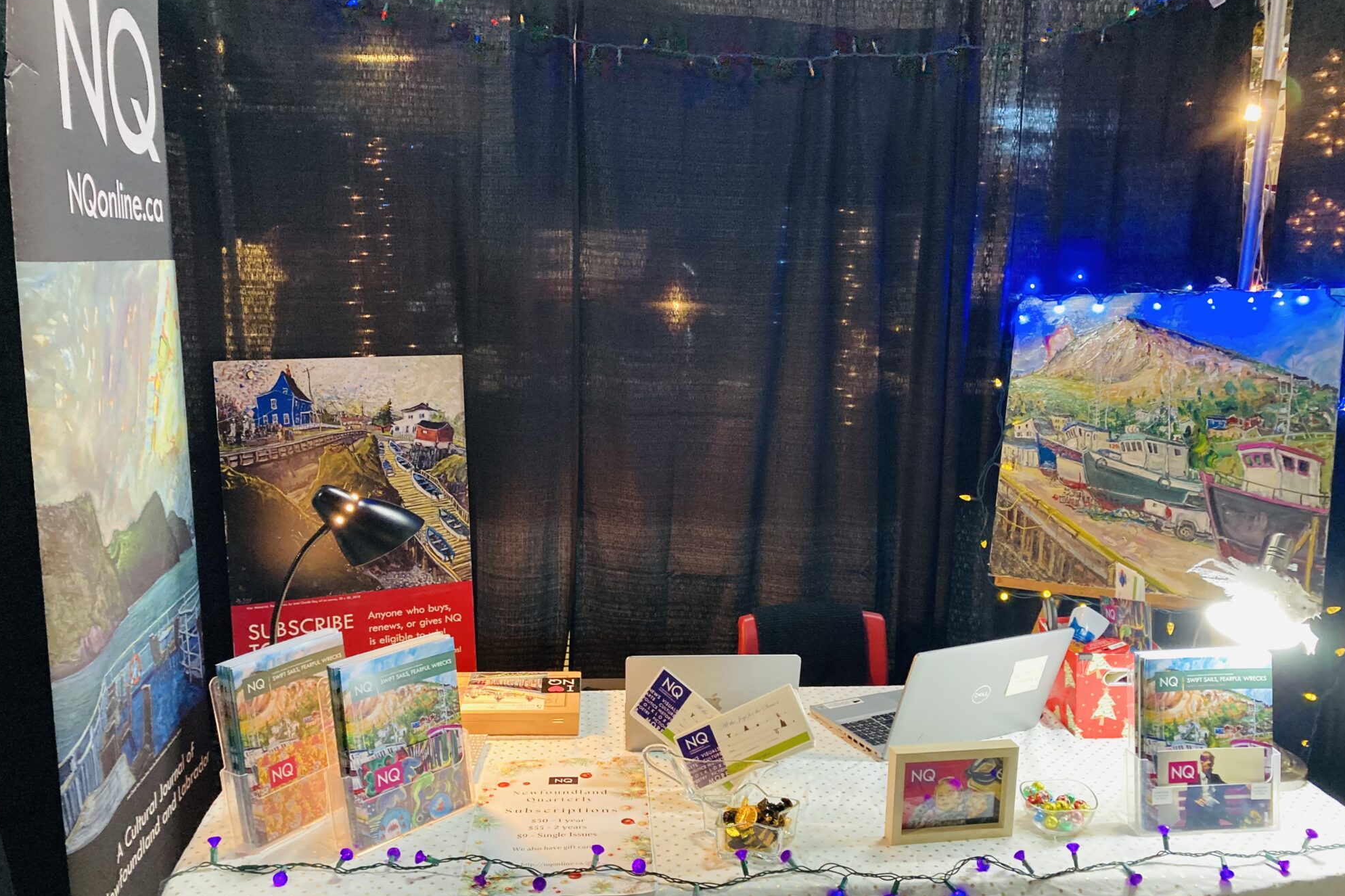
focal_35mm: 30
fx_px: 1121
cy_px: 477
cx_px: 684
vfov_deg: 43.6
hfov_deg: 61.9
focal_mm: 3.99
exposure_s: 1/40
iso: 250
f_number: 1.8
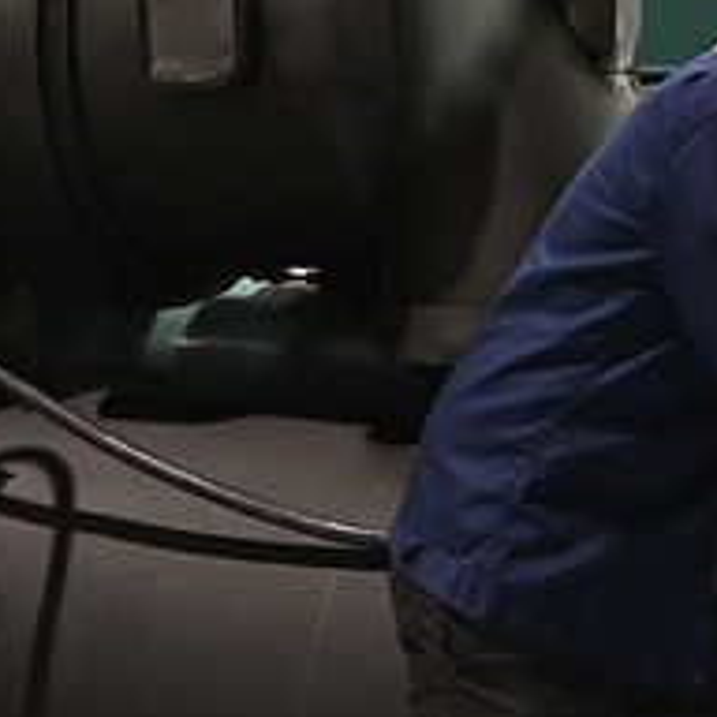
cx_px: 157
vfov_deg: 14.6
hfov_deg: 14.6
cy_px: 215
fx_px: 2789
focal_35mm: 119
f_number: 4
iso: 1000
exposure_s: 1/60
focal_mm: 21
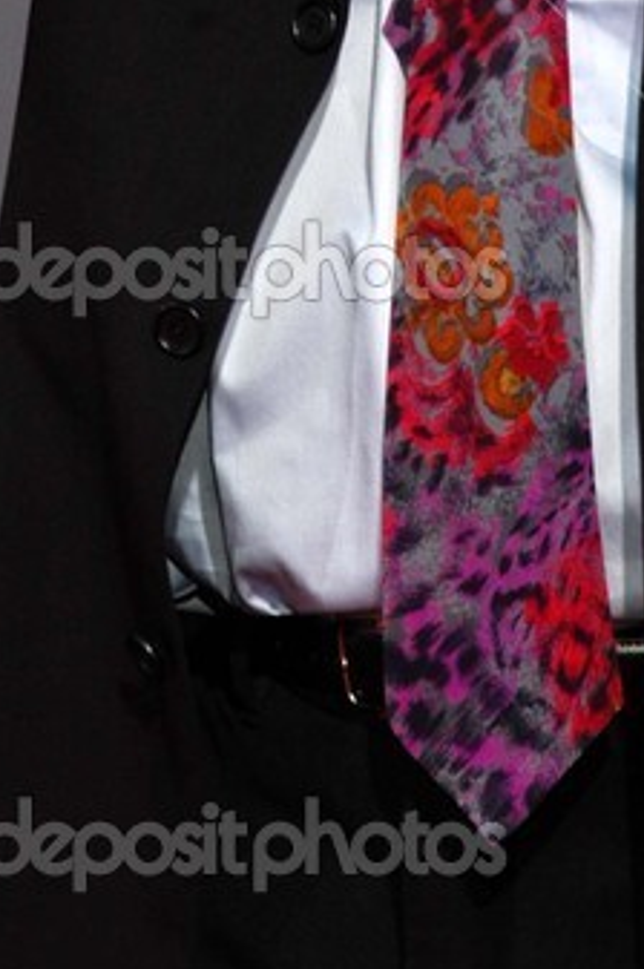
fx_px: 10419
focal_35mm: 388
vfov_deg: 5.3
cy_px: -303
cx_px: 242
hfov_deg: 3.5
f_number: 6.3
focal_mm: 85
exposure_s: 1/200
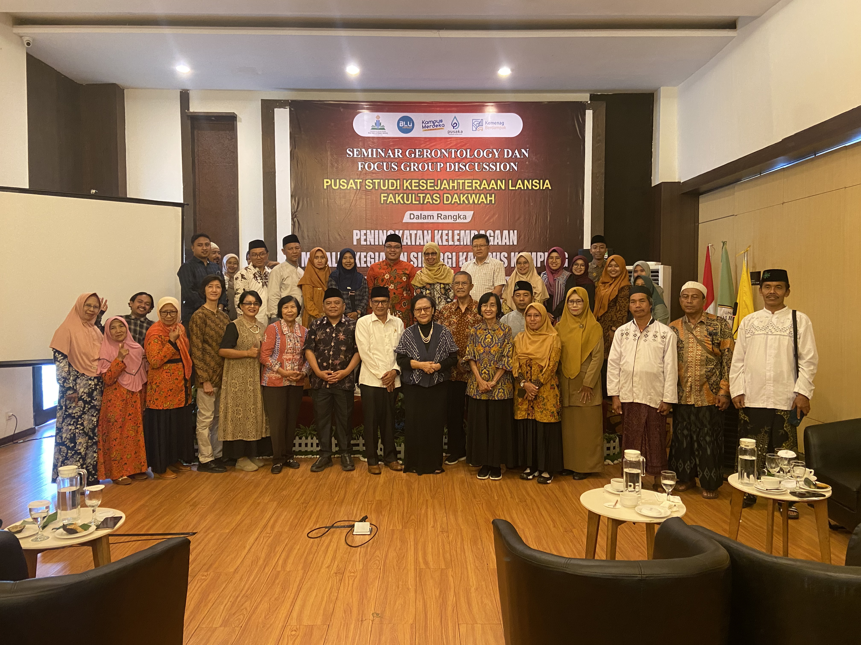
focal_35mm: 26
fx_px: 647
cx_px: 430
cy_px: 322
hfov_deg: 67.3
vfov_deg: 53.1
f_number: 1.8
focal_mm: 4.25
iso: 320
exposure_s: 1/50
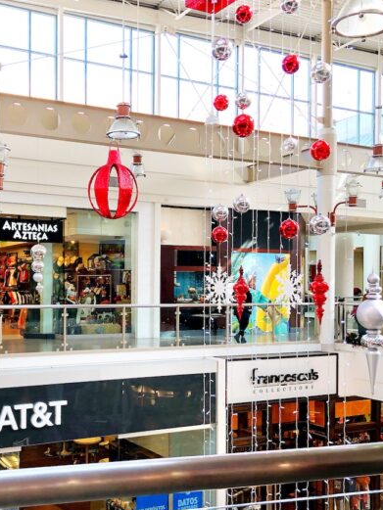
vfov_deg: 43.7
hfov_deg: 33.4
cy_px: 298
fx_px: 634
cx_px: 133
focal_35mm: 43
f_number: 1.8
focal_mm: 4
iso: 40
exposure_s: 1/120
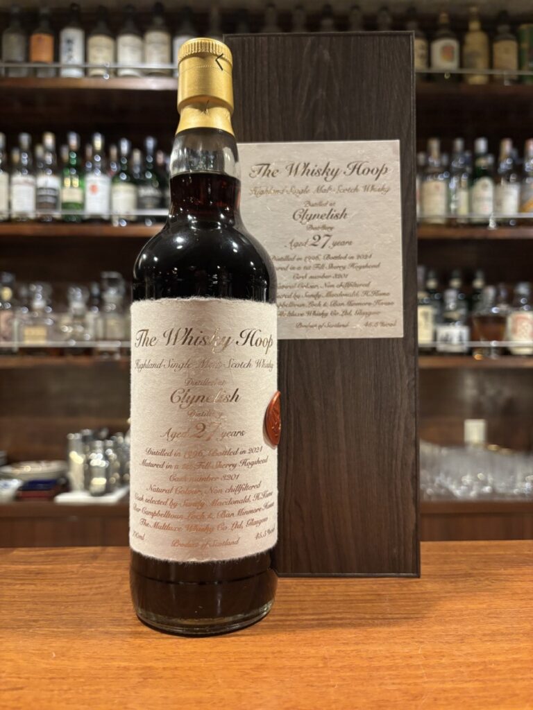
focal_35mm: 26
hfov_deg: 53.1
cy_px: 355
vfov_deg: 67.3
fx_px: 534
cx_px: 266
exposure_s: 1/60
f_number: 1.6
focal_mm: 5.96
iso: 400
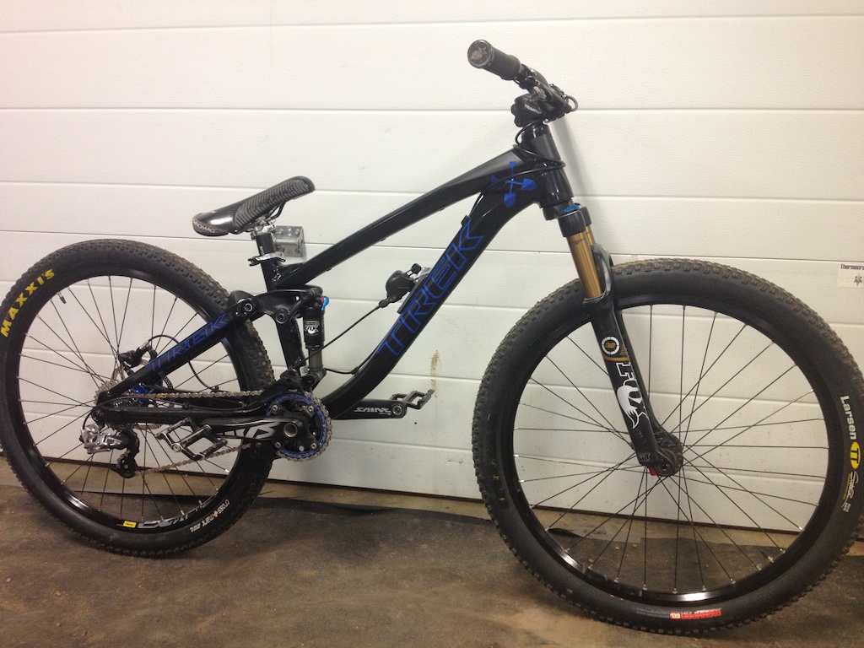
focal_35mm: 35
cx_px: 432
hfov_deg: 52.6
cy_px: 324
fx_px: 874
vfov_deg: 40.7
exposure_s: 1/20
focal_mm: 4.28
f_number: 2.4
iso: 125
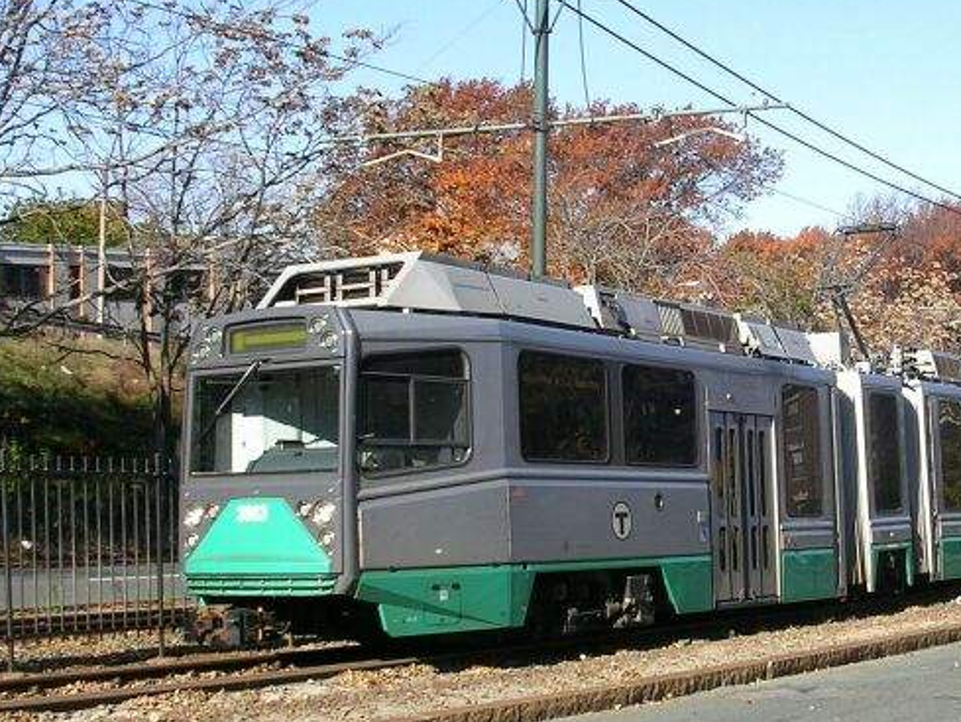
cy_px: 413
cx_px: 688
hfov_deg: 29.0
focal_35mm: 66
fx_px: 1833
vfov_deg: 22.2
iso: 50
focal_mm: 5.8
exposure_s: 1/180
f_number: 5.6
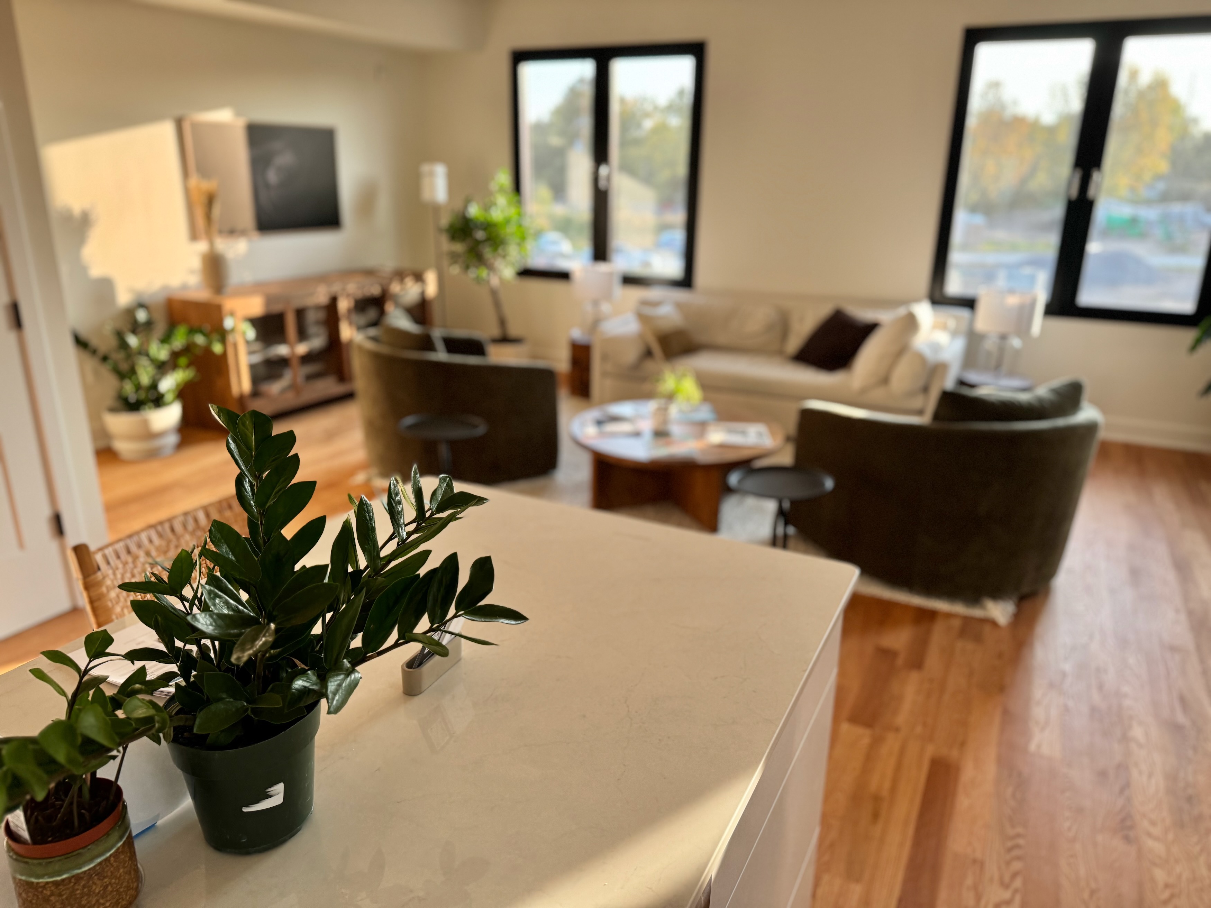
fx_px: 840
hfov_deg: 71.6
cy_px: 454
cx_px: 606
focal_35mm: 24
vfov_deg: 56.8
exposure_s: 1/121
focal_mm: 6.76
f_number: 1.78
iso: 160
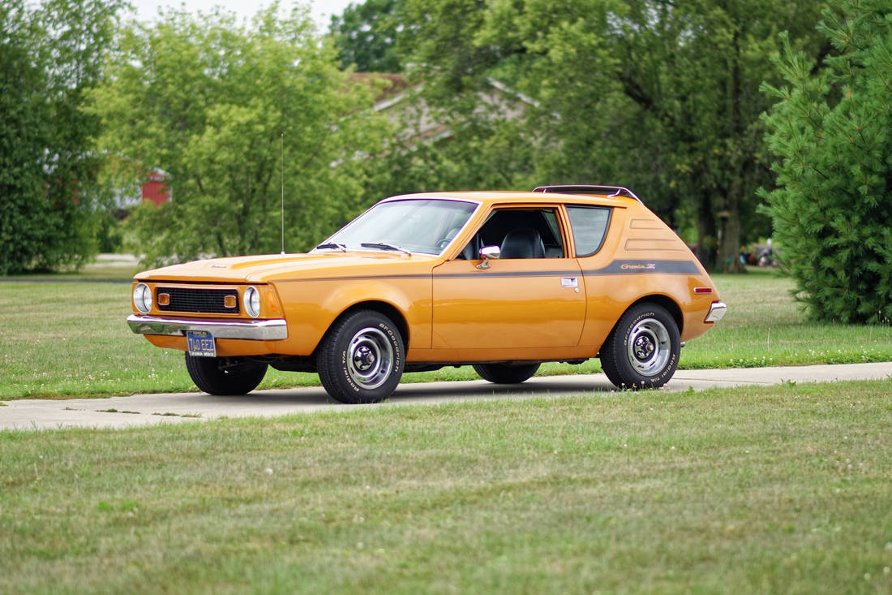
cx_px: 446
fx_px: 3158
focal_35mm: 128
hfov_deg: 16.1
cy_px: 298
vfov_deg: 10.8
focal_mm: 85
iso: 200
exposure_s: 1/125
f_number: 1.8
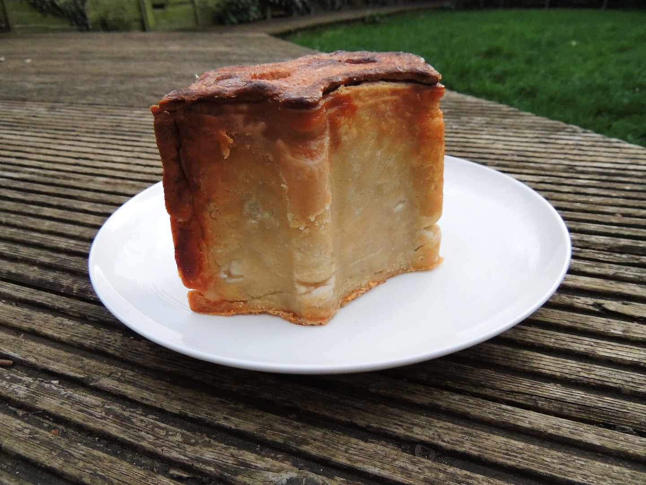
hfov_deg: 71.6
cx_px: 323
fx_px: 448
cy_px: 242
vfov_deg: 56.8
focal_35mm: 24
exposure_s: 1/250
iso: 560
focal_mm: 4.3
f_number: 3
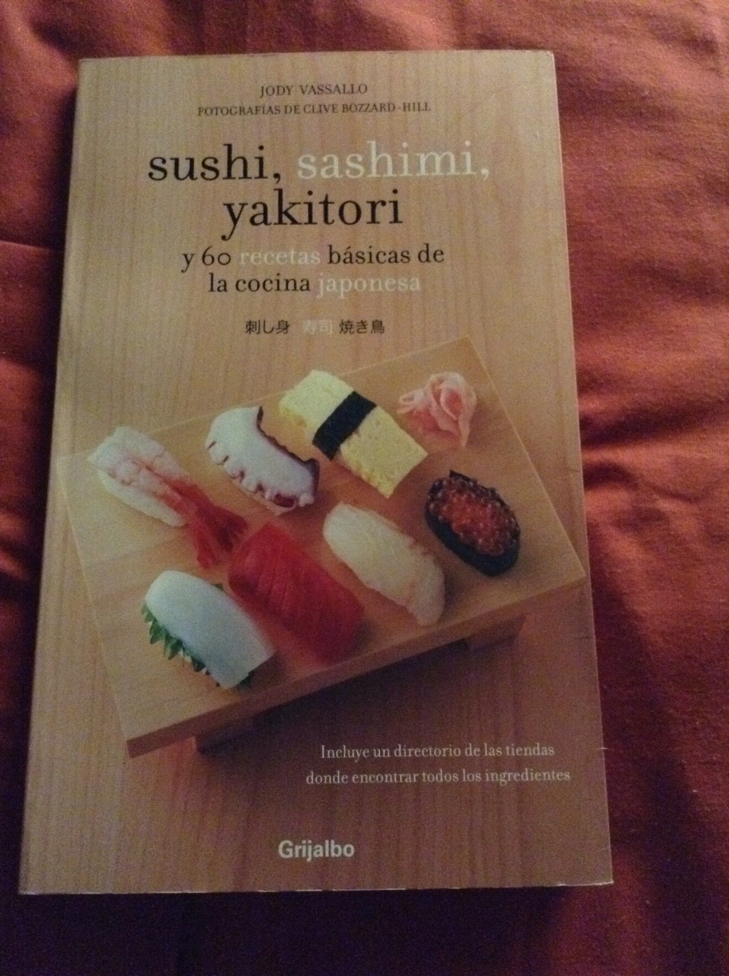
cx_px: 364
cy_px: 488
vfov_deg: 55.4
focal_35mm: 33
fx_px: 929
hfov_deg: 42.8
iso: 640
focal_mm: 3.3
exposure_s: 1/15
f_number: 2.4
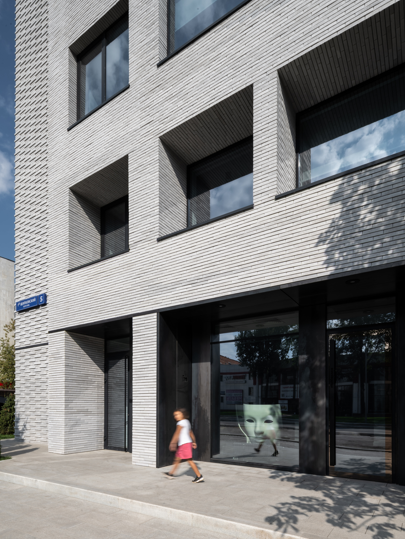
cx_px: 198
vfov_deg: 79.0
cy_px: 263
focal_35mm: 21
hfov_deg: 63.4
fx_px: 328
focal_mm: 19
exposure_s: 1/15
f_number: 22
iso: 31
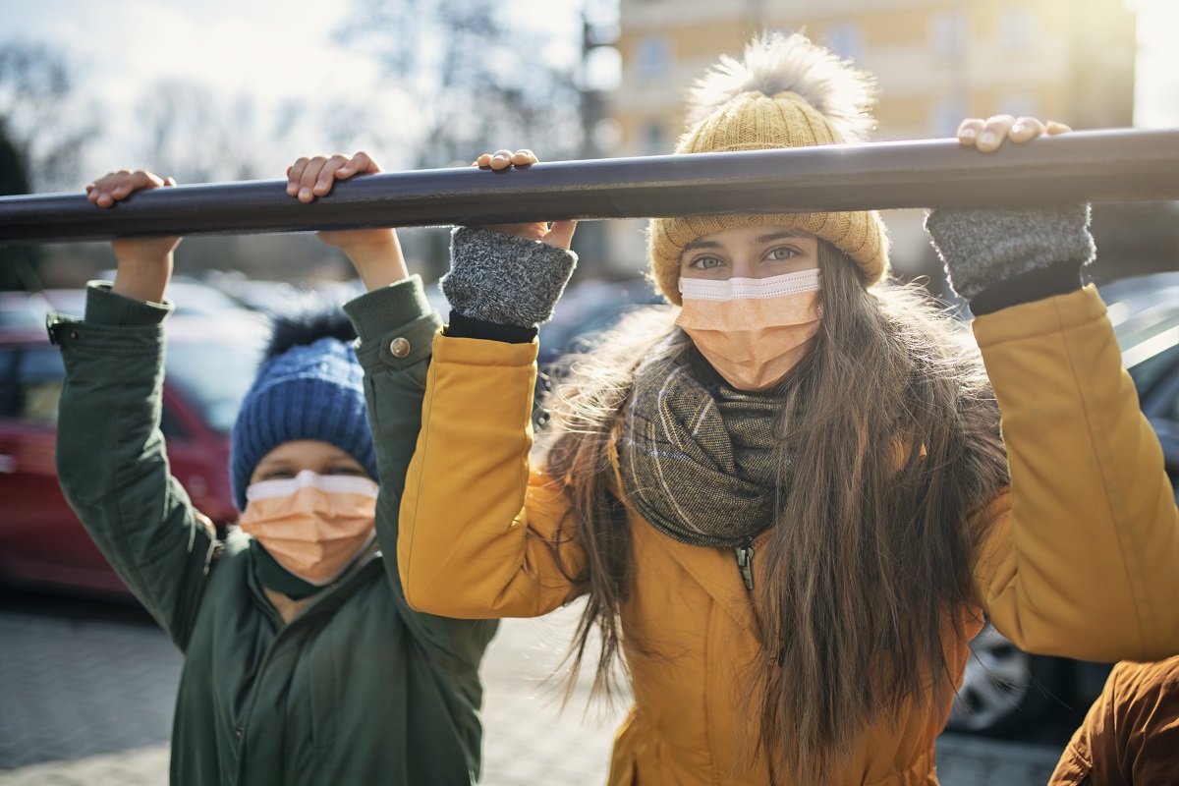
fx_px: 1146
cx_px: 590
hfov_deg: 54.4
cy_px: 393
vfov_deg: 37.9
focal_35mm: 35
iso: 64
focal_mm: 35
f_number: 1.4
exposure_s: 1/1600
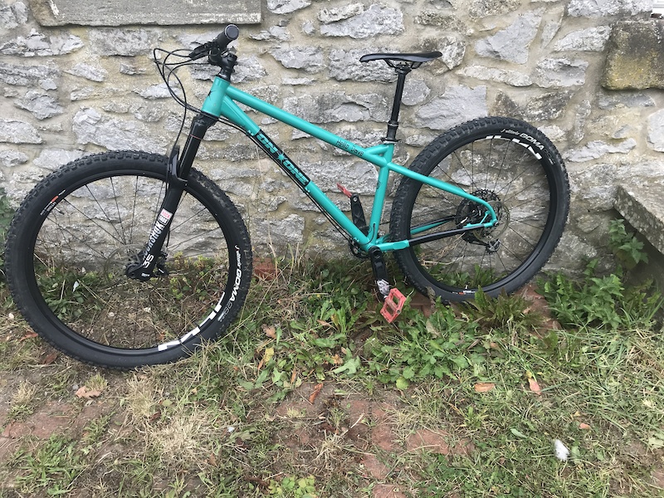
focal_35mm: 28
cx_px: 332
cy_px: 249
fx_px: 537
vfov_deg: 49.7
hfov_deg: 63.4
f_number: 1.8
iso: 20
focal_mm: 3.99
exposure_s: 1/467
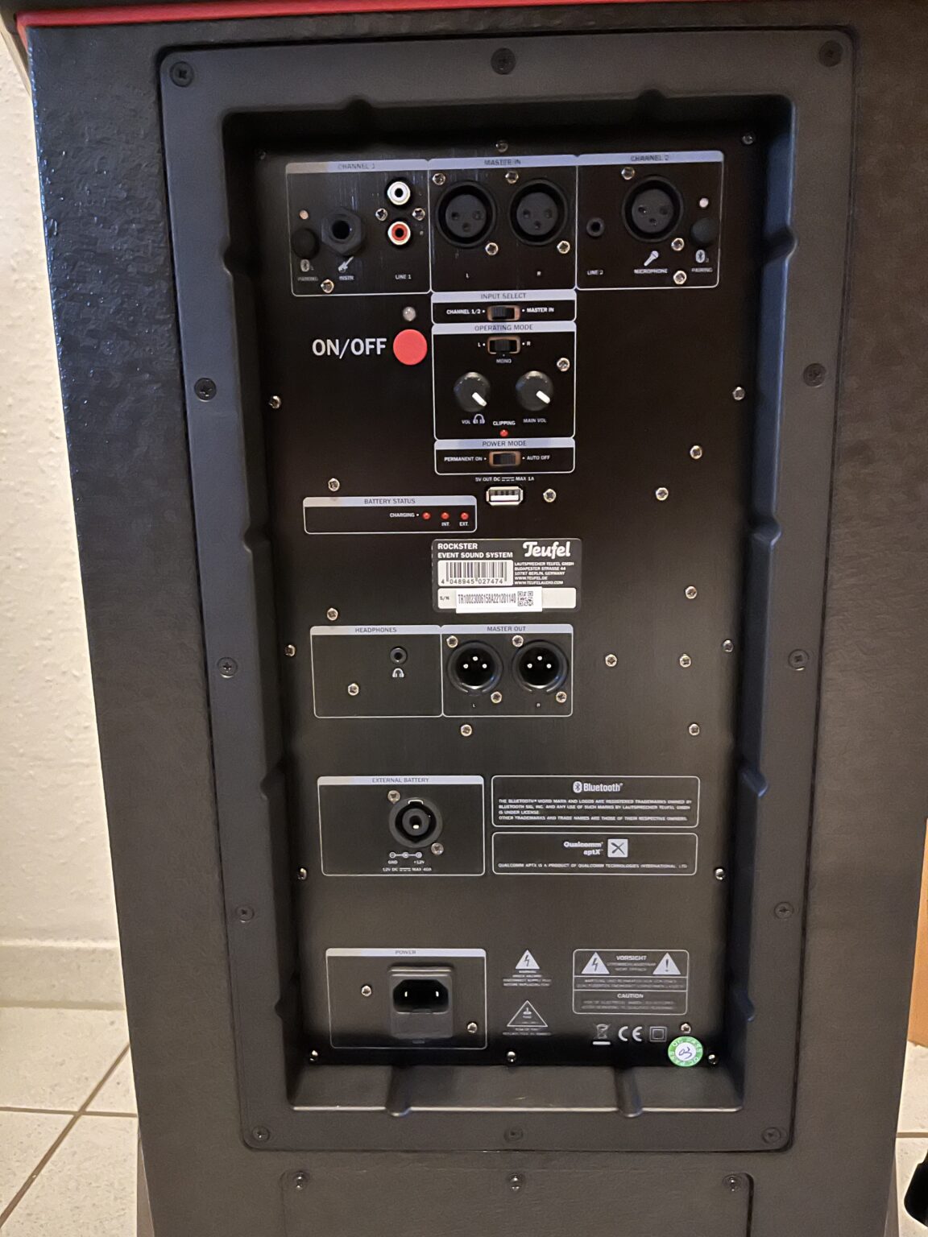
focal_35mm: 26
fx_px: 929
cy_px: 618
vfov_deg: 67.3
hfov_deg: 53.1
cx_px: 464
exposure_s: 1/14
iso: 2000
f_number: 1.6
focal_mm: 5.1
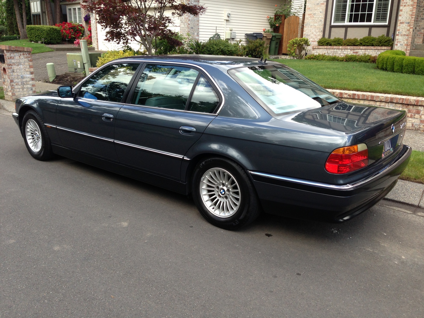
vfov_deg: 42.9
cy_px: 159
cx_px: 212
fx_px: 404
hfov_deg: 55.4
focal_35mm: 33
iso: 64
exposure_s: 1/354
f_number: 2.4
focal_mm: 4.13
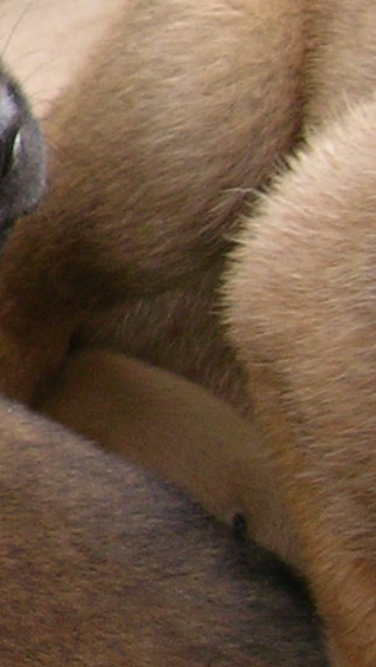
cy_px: 122
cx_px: -817
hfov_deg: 7.1
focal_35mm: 150
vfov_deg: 14.2
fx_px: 2657
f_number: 2.8
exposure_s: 1/300
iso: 50
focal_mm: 5.8
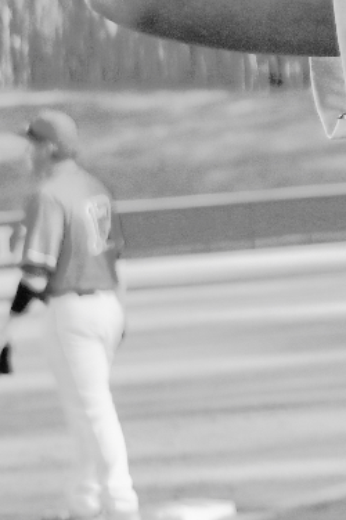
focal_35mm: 230
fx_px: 3322
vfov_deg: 8.8
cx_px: 880
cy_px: -121
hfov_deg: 5.7
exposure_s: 1/2000
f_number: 3
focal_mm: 27
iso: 250
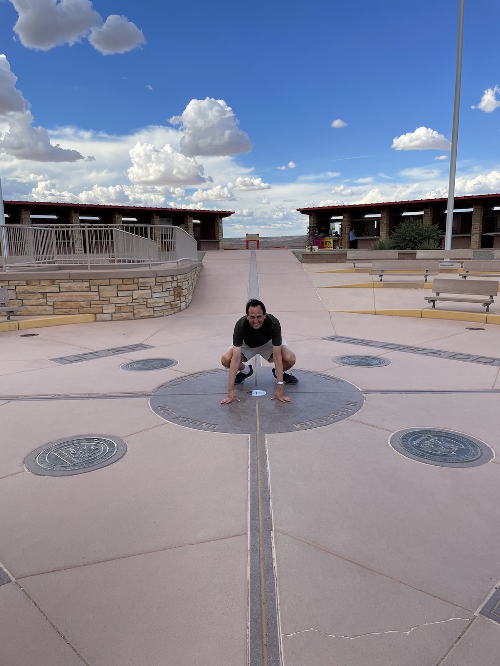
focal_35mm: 26
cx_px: 250
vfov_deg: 67.3
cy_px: 333
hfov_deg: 53.1
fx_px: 501
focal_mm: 4.2
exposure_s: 1/1689
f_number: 1.6
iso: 32
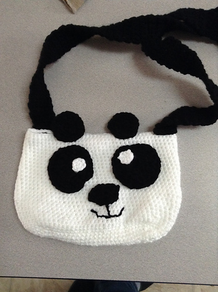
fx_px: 278
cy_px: 146
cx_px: 109
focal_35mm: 33
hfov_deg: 42.8
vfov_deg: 55.4
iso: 200
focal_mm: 3.3
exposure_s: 1/15
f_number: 2.4
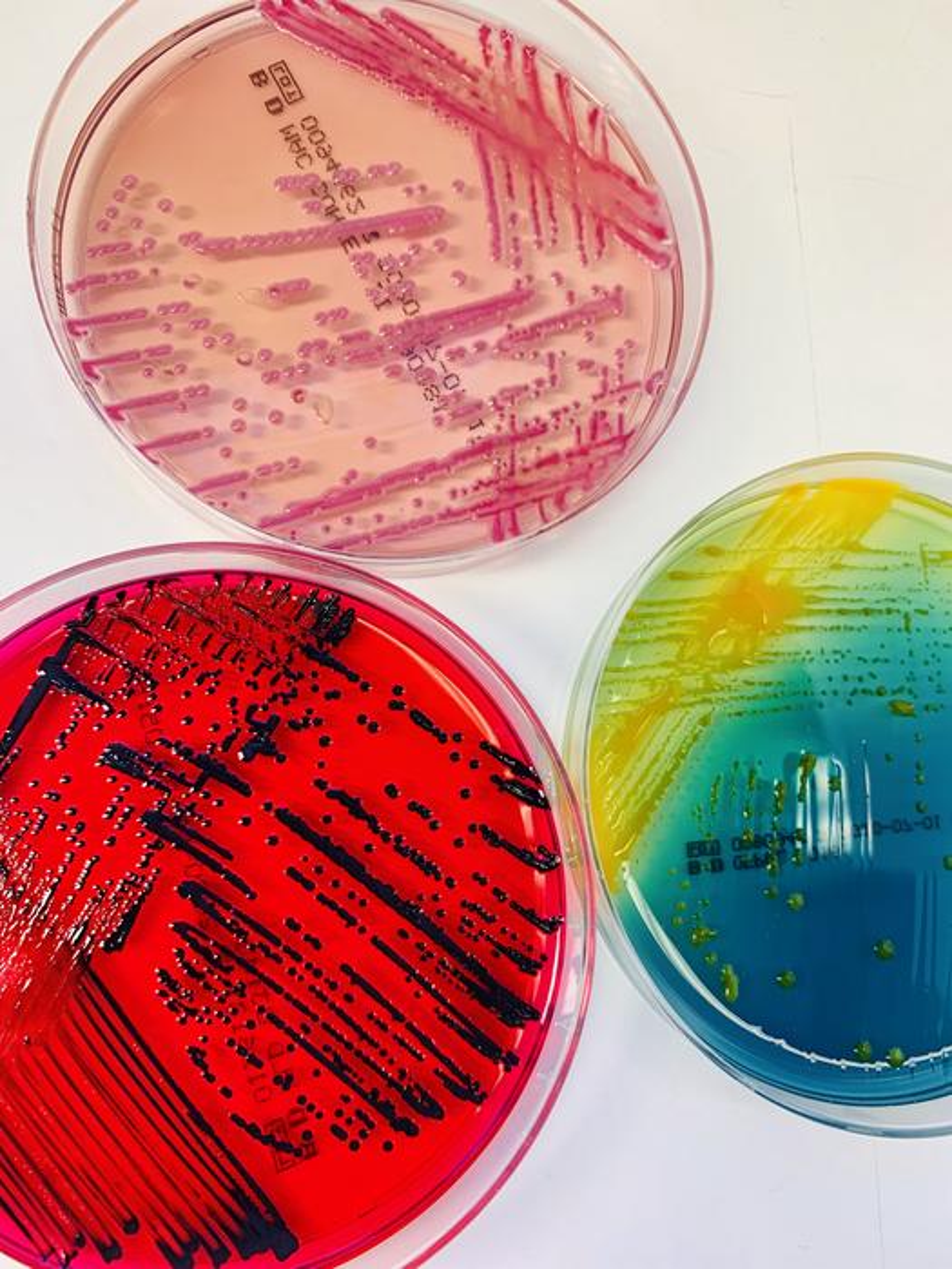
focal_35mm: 26
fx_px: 953
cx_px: 476
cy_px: 634
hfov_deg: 53.1
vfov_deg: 67.3
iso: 25
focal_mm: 4.25
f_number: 1.8
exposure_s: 1/100
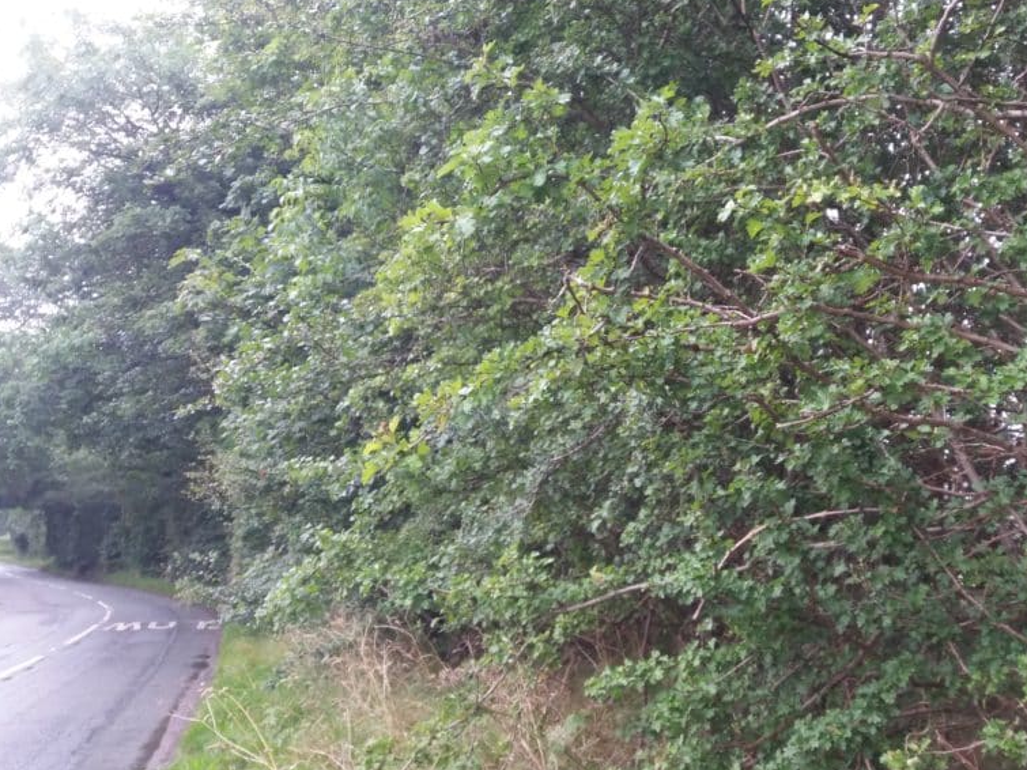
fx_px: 1127
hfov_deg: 48.1
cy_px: 273
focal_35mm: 38
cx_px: 691
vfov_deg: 37.4
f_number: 1.9
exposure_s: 1/100
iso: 80
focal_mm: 3.7
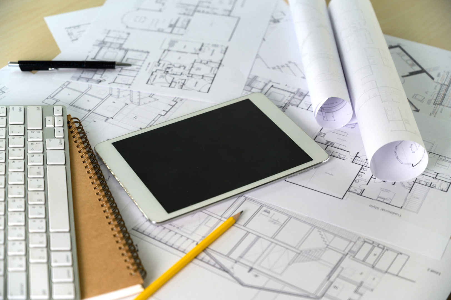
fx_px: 876
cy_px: 150
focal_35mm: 70
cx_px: 226
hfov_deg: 28.9
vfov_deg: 19.4
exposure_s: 1/200
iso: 100
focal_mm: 70
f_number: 4
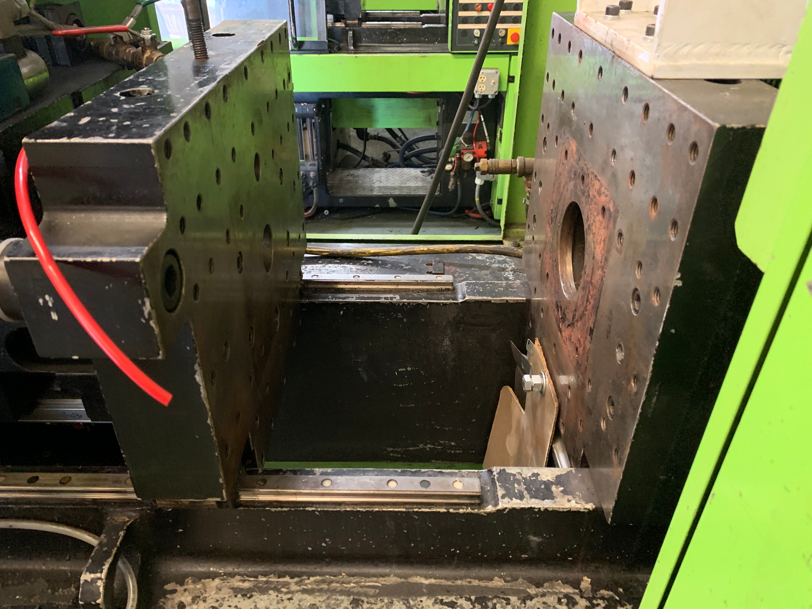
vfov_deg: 53.1
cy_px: 304
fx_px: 610
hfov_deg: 67.3
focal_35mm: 26
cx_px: 406
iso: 800
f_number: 1.8
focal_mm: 4.25
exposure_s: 1/30
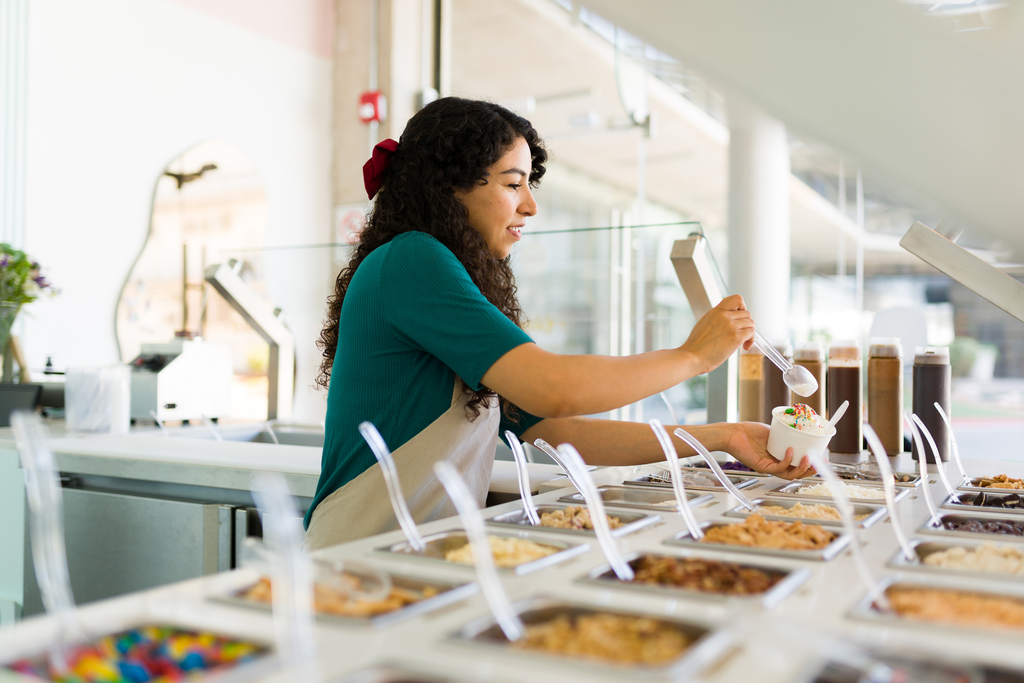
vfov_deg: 37.9
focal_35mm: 35
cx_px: 512
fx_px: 995
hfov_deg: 54.4
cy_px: 342
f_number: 1.8
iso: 160
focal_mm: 35
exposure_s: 1/160
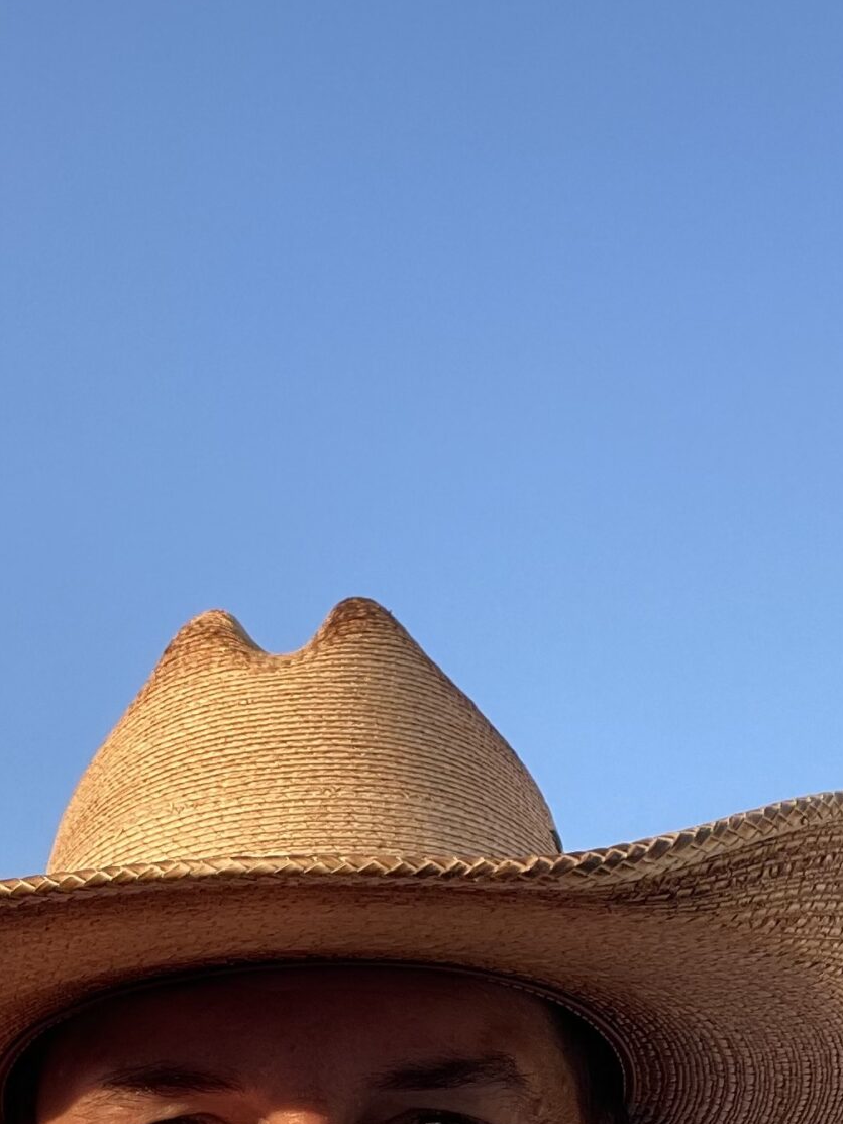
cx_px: 112
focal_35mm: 69
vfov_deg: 26.3
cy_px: 1185
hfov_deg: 20.9
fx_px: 2240
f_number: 2.2
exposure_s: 1/167
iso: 25
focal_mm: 2.71
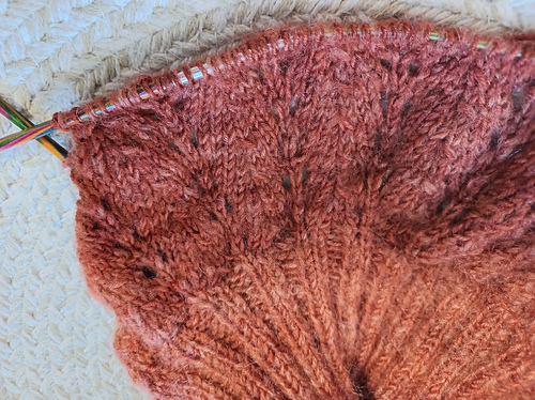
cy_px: 200
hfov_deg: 69.4
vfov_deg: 54.8
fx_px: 386
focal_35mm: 25
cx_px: 268
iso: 1000
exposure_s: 1/24
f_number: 1.8
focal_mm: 4.6
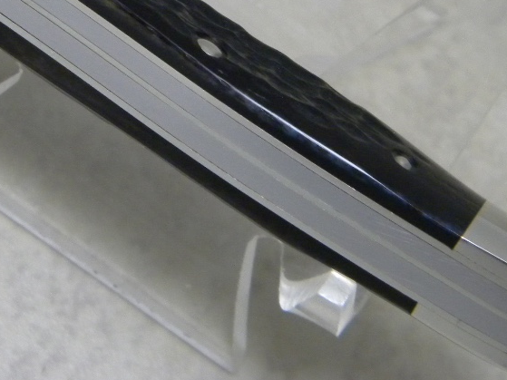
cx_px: 175
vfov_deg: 7.9
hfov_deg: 10.5
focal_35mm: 188
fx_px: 2753
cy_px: 81
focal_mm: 19
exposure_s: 1/26.5
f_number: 4.7
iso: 400
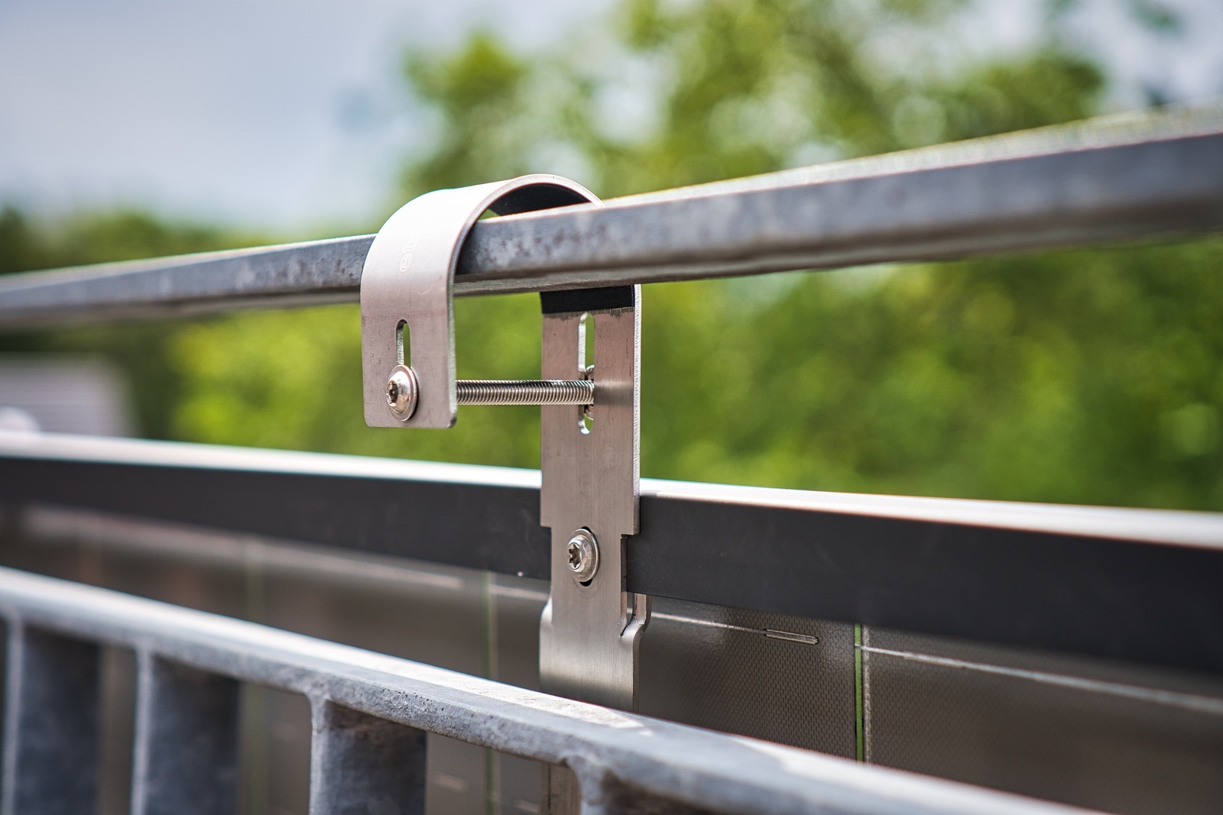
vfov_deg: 25.8
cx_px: 612
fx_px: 1784
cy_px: 408
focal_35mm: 52
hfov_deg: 37.8
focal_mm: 35
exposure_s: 1/800
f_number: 2.5
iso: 100
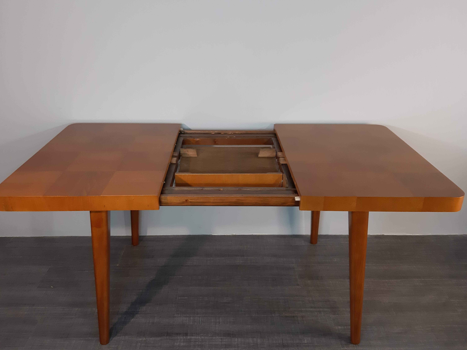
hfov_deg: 63.4
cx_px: 227
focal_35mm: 28
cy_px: 175
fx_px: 378
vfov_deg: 49.7
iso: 160
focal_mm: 3.93
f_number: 1.7
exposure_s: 1/50
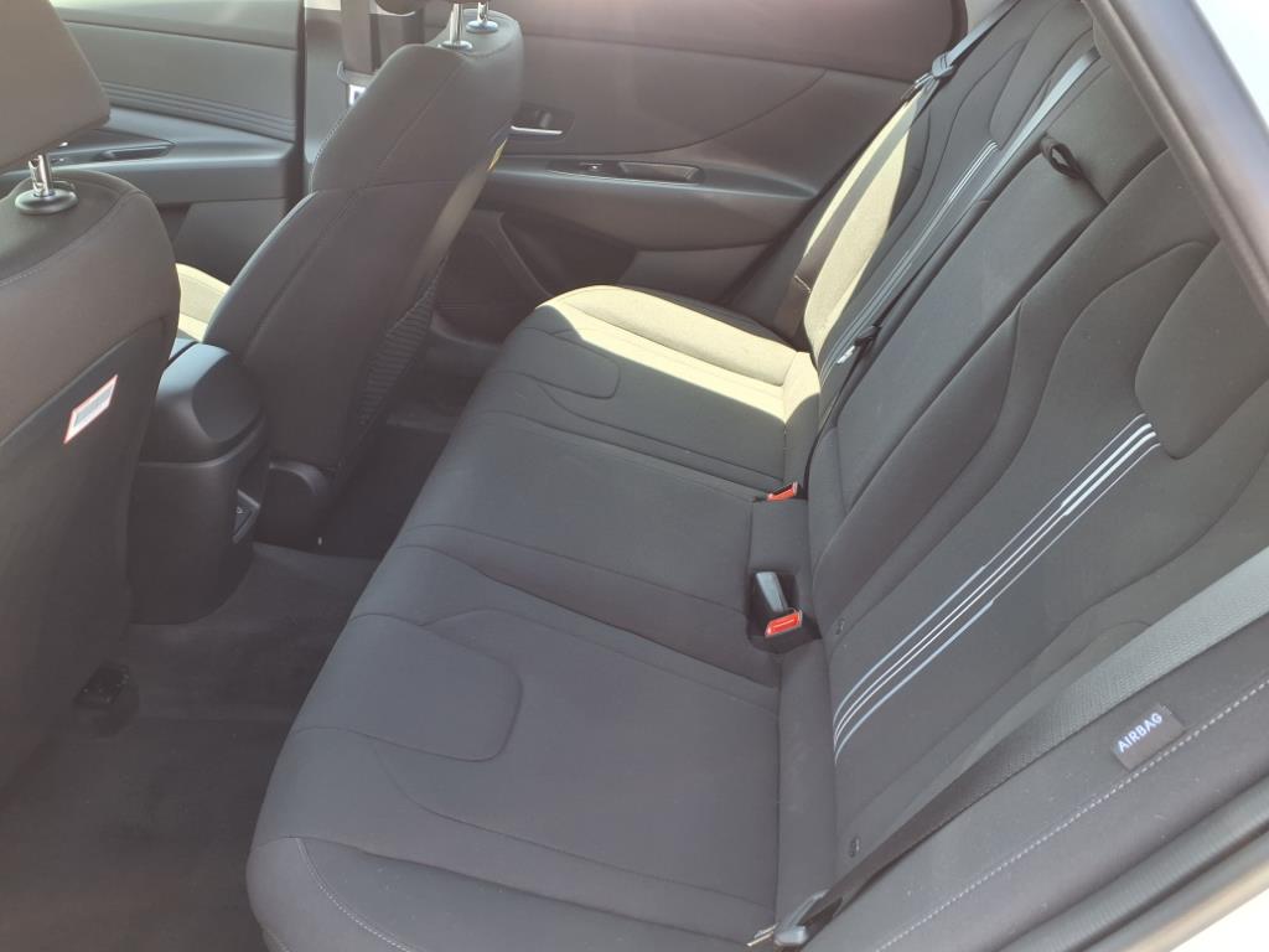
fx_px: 990
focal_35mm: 27
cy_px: 476
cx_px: 634
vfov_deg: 51.4
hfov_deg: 65.3
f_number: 1.9
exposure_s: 1/60.2
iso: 40
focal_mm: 3.58
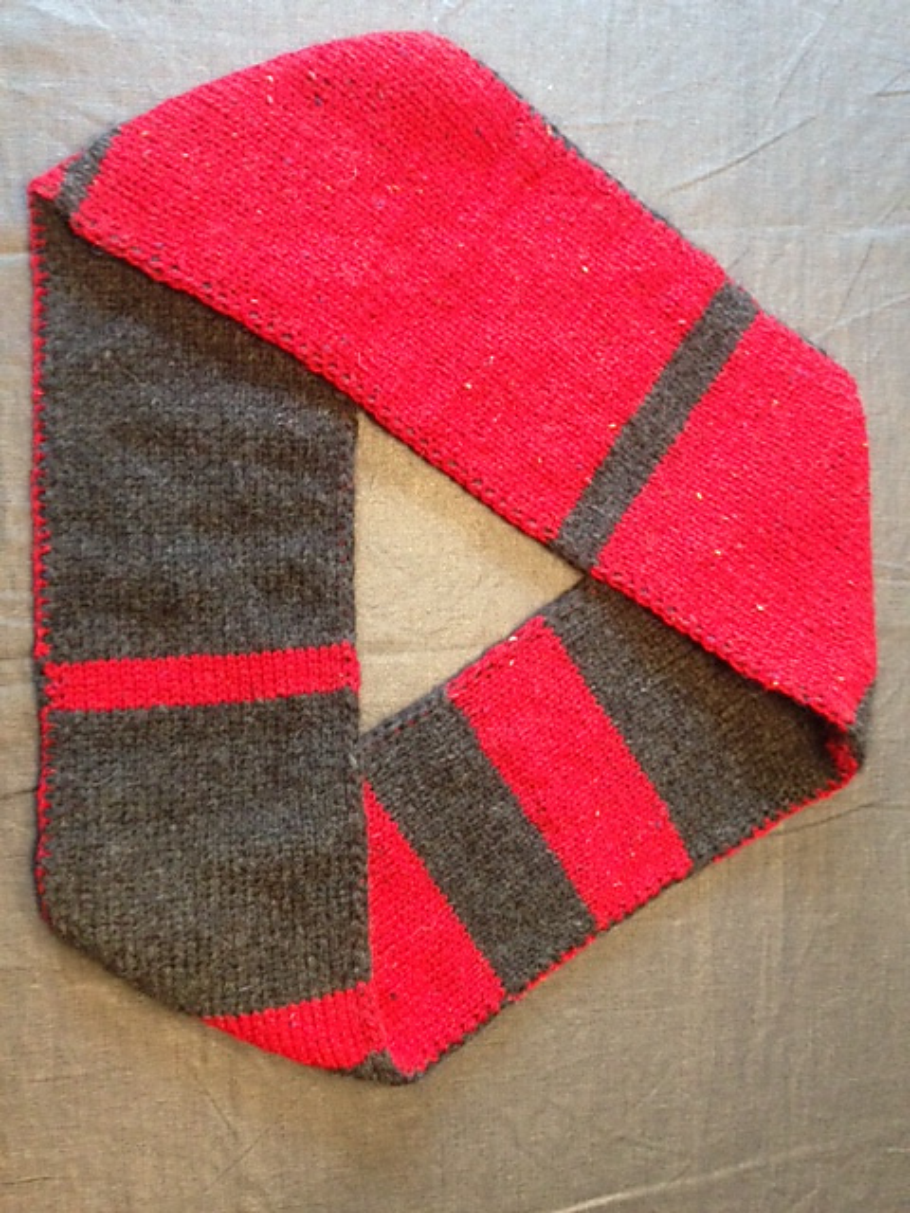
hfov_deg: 42.9
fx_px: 1157
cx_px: 455
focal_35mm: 33
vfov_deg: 55.4
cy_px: 606
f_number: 2.4
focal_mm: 4.12
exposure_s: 1/20
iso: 320
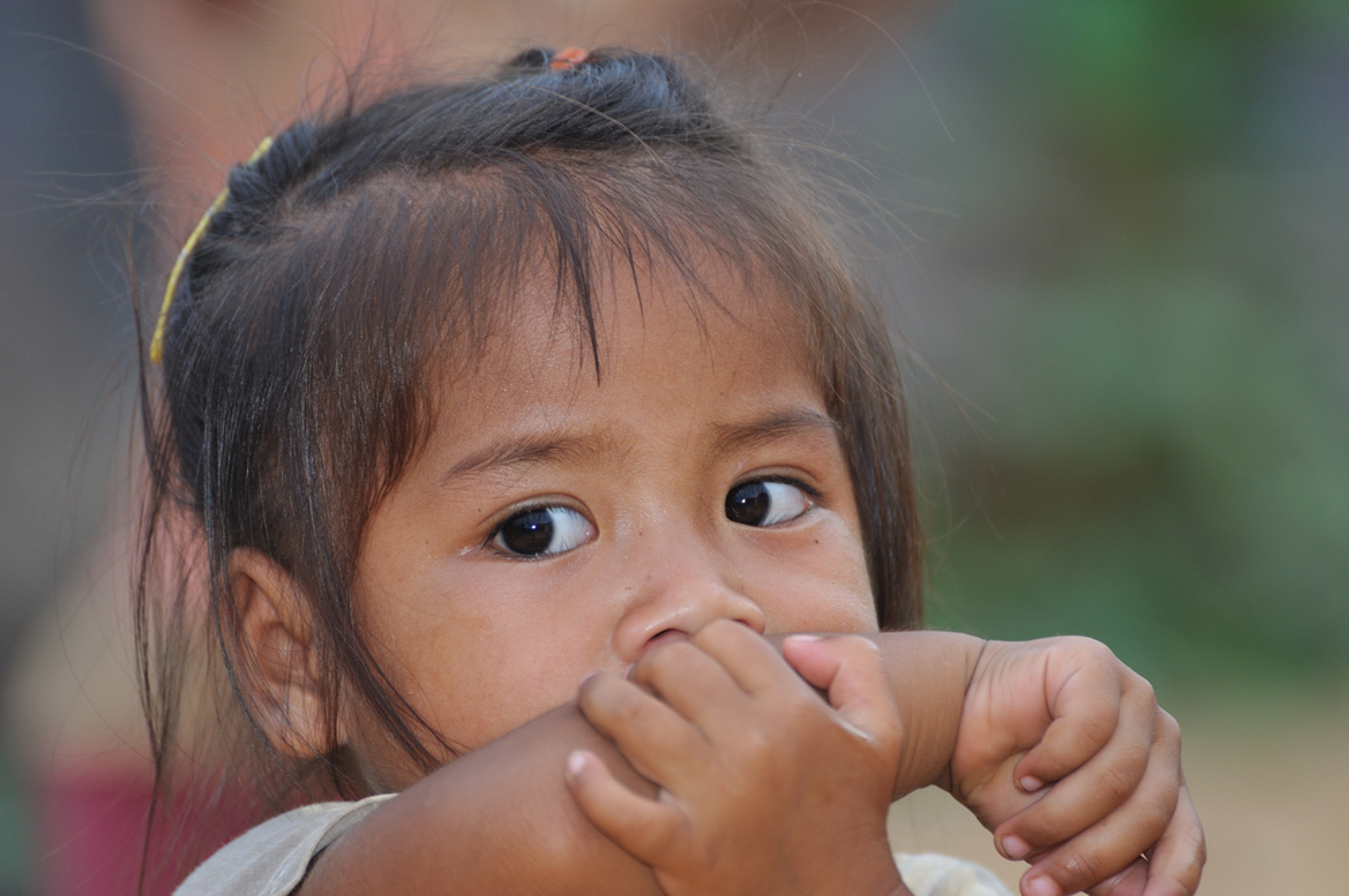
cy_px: 448
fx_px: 11232
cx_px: 674
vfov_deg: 4.6
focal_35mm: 300
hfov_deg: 6.9
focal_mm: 300
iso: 400
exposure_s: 1/60
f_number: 5.6
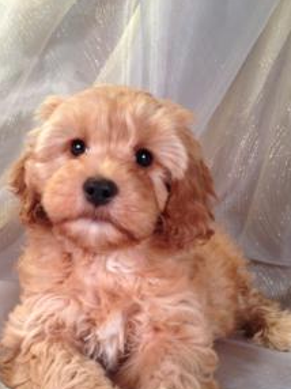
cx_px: 114
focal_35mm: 49
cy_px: 267
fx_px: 550
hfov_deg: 29.5
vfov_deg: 38.4
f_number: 2.4
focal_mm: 4.28
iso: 64
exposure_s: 1/30
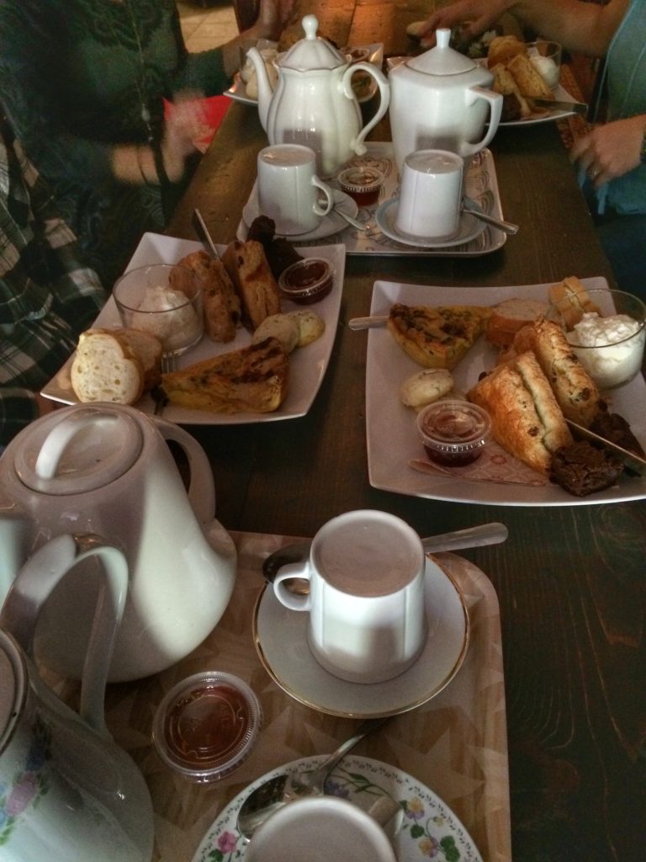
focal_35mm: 29
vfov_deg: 61.7
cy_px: 431
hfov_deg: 48.2
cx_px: 323
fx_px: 722
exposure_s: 1/15
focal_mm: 4.15
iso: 320
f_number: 2.2
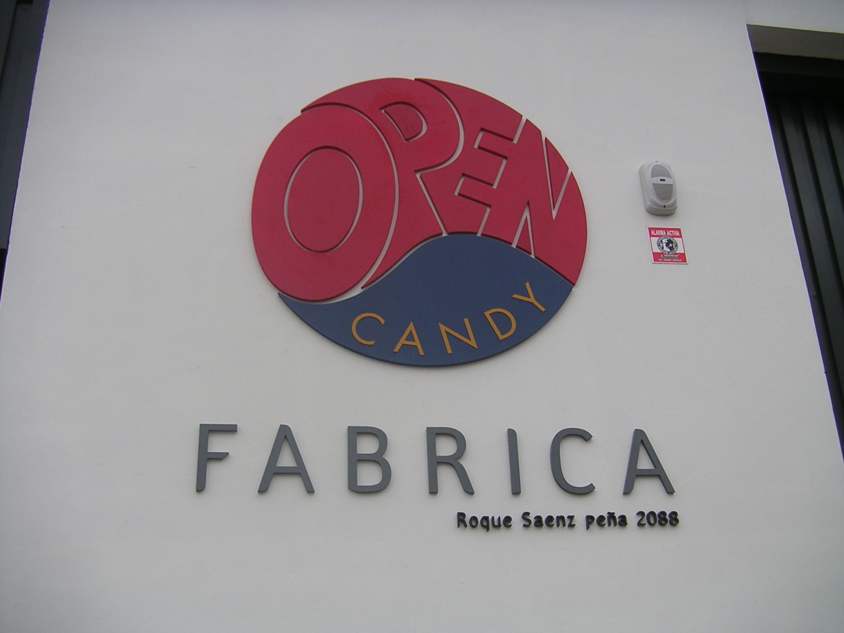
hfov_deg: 45.8
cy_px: 316
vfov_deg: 35.1
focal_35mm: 41
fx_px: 1000
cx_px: 422
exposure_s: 1/350
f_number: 2.9
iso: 64
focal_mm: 5.4
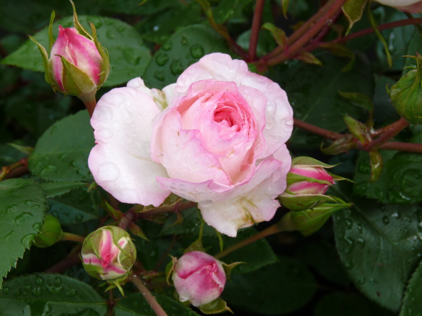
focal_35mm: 78
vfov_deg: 18.9
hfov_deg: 25.0
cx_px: 211
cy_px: 158
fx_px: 951
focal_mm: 13.8
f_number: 5
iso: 100
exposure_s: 1/200
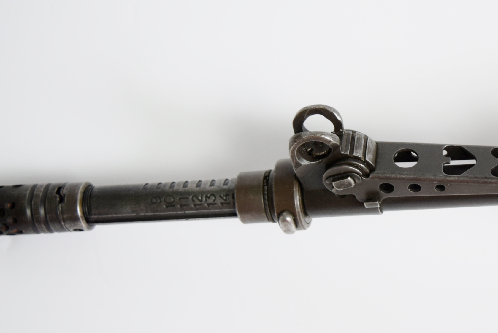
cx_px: 403
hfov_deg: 24.1
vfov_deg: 16.5
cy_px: 180
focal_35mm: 83
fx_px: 1148
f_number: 4.2
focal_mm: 31
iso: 400
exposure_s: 1/60
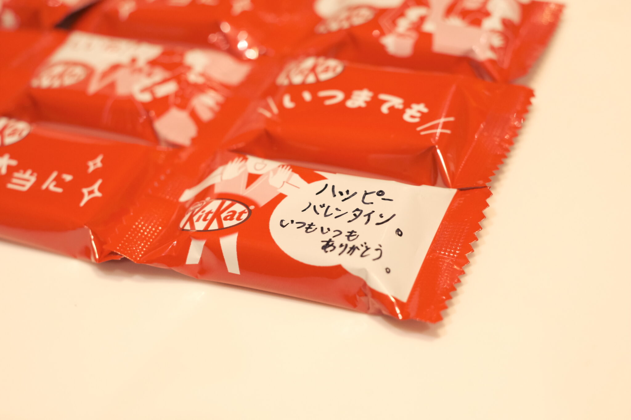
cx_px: 316
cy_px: 210
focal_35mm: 53
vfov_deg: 25.5
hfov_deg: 37.5
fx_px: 929
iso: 4000
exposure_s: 1/125
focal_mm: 35
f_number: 4
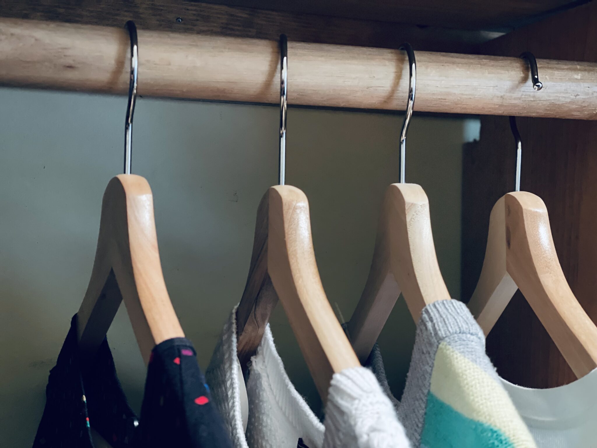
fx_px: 1104
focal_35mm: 64
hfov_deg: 30.3
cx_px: 298
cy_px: 224
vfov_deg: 22.9
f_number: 2.2
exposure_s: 1/15
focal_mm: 7.5
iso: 640
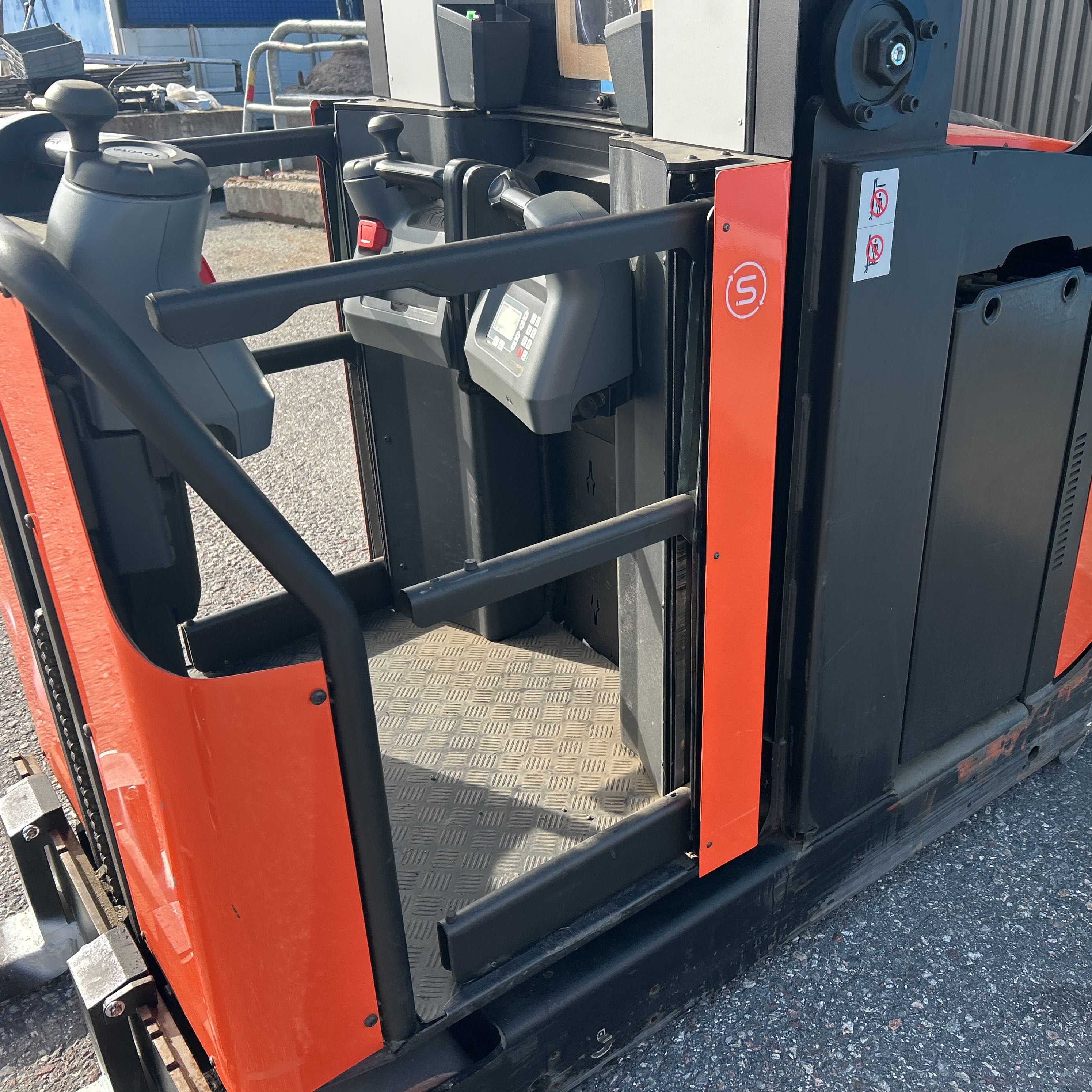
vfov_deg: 52.5
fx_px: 1106
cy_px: 547
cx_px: 661
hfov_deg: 52.1
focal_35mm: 31
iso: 50
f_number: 1.5
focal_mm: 5.7
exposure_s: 1/607
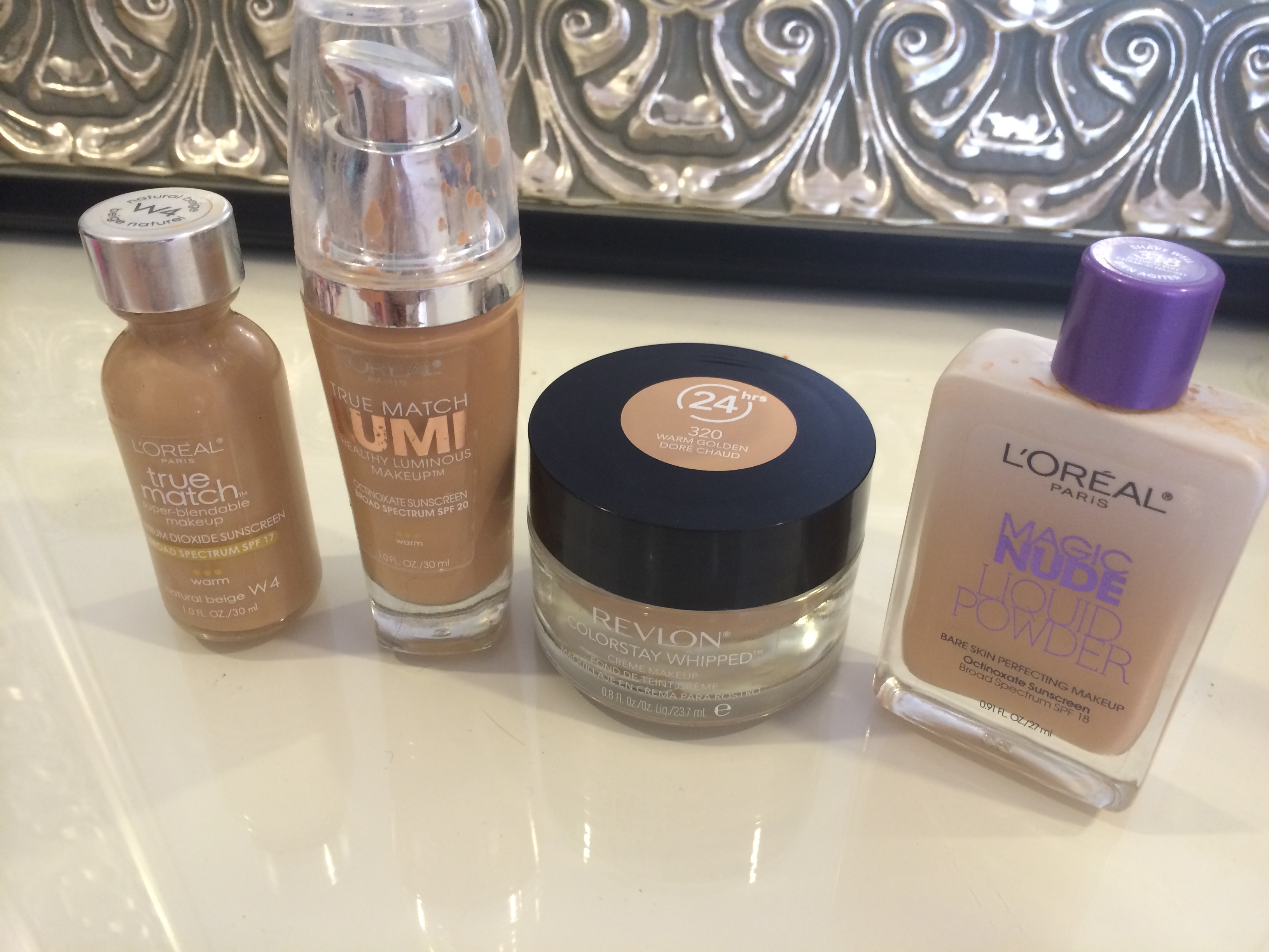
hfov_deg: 60.0
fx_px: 1100
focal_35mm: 30
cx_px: 634
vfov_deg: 46.8
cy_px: 476
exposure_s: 1/30
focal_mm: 4.12
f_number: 2.2
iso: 125
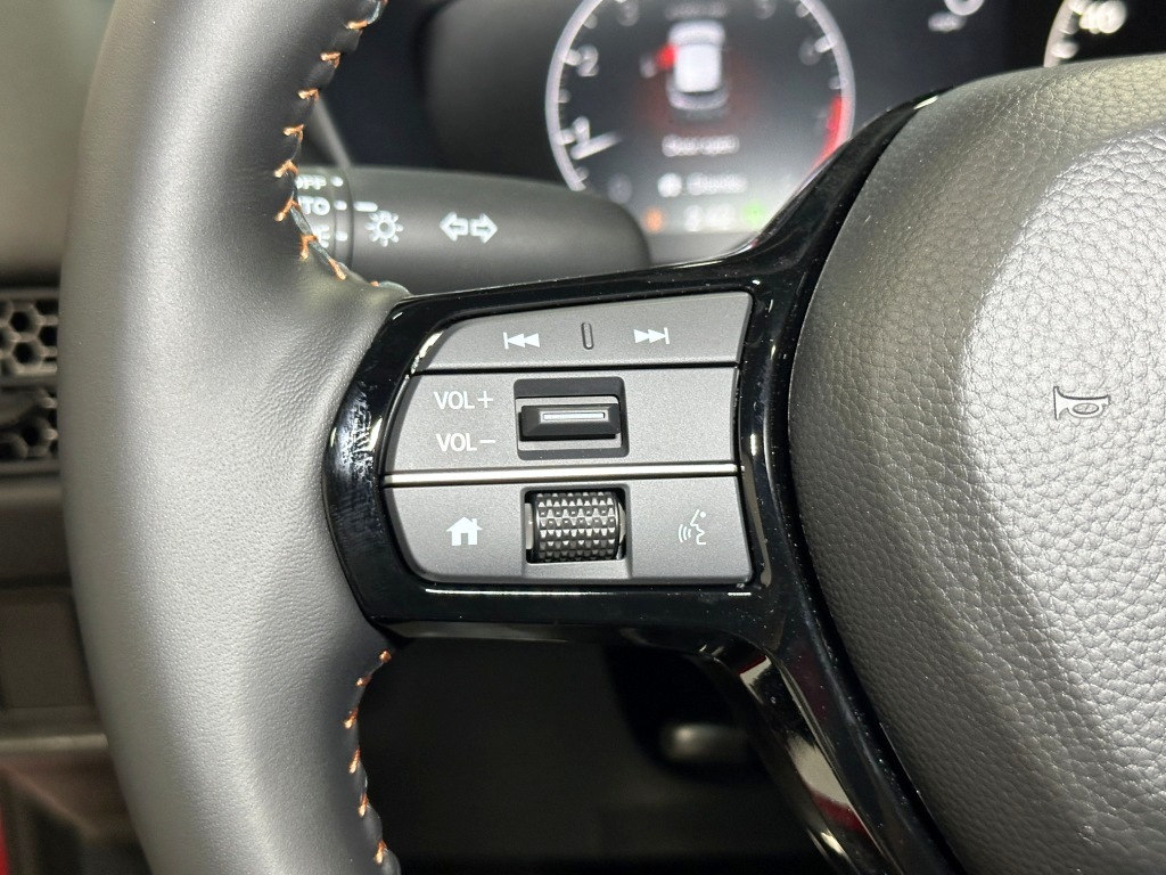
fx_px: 1617
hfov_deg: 39.7
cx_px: 583
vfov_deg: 30.3
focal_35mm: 48
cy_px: 438
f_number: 1.78
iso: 400
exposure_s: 1/40
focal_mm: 6.86
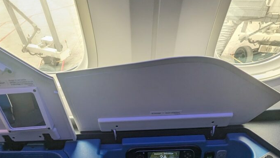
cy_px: 146
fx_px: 193
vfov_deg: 40.6
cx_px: 132
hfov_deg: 71.8
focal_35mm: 26
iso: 63
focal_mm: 2.35
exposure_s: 1/62.5
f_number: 2.2
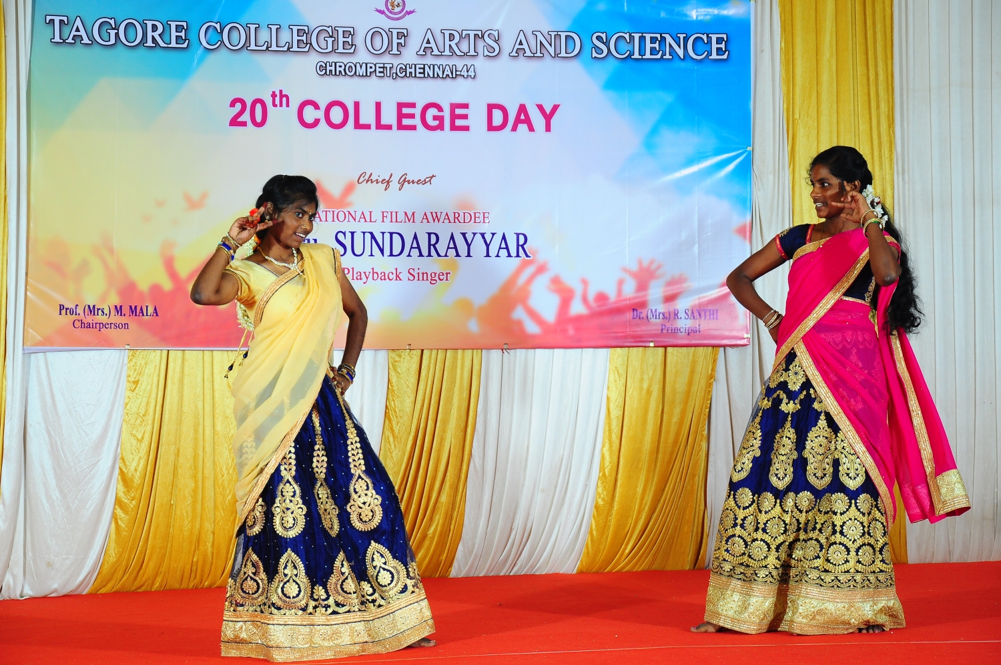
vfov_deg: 14.7
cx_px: 500
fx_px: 2583
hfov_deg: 21.9
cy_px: 332
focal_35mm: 93
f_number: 5.6
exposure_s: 1/125
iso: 320
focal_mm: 62
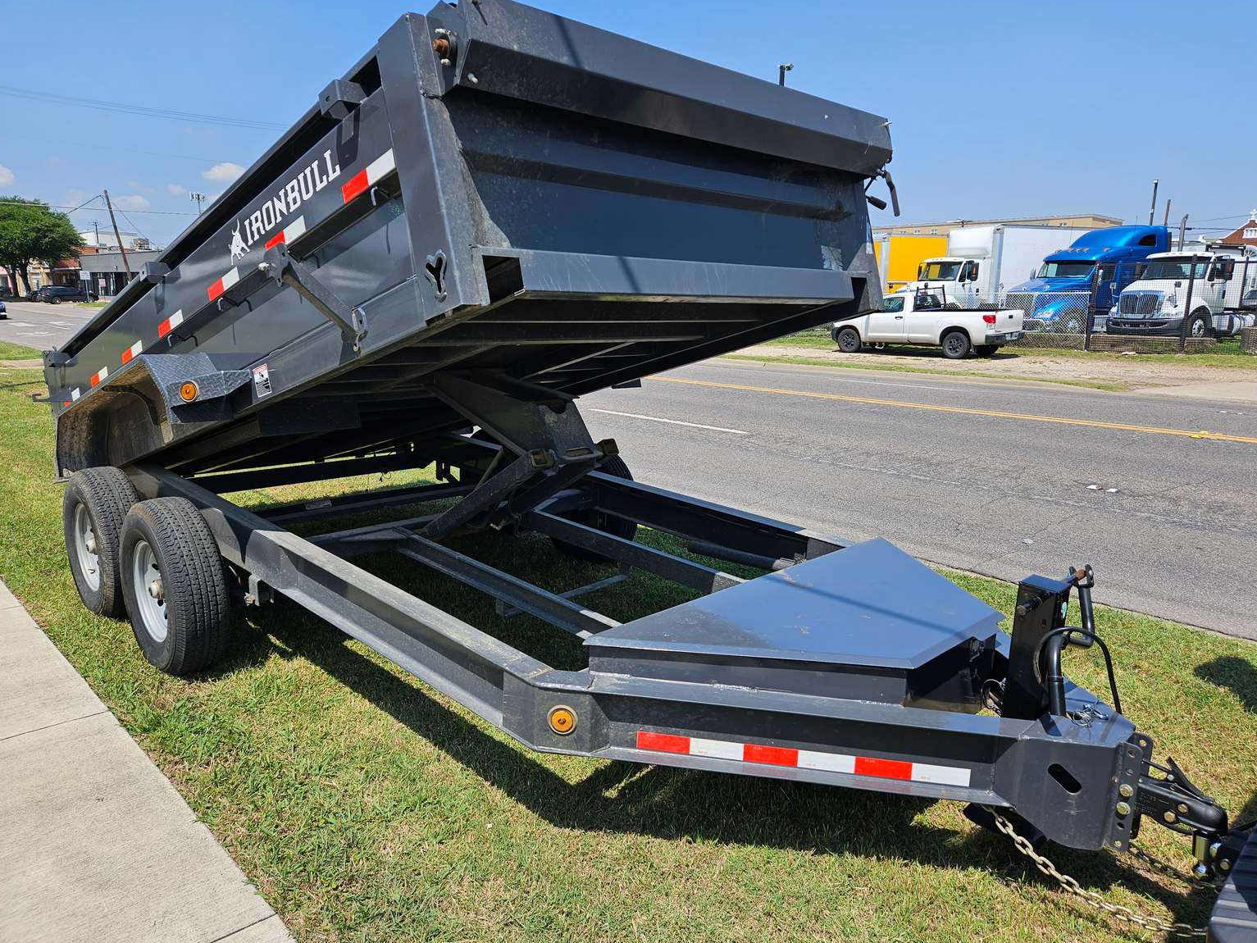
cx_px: 636
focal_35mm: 24
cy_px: 468
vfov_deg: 56.8
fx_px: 872
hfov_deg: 71.6
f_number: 1.8
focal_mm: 5.4
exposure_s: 1/1704
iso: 25
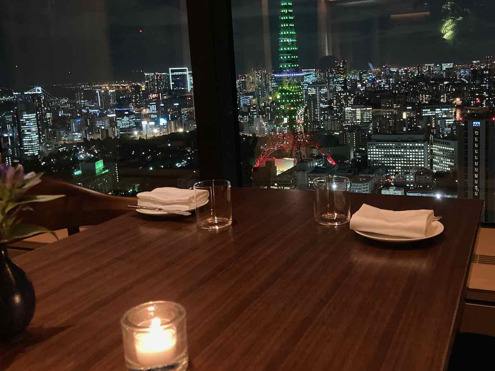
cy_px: 155
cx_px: 289
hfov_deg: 49.9
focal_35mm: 37
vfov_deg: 38.6
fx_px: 529
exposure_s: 1/17
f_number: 1.8
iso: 1000
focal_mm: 3.99
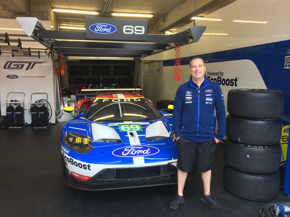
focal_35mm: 29
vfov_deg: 48.2
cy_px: 108
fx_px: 243
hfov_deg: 61.7
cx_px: 145
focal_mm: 4.15
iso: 64
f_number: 2.2
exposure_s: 1/100
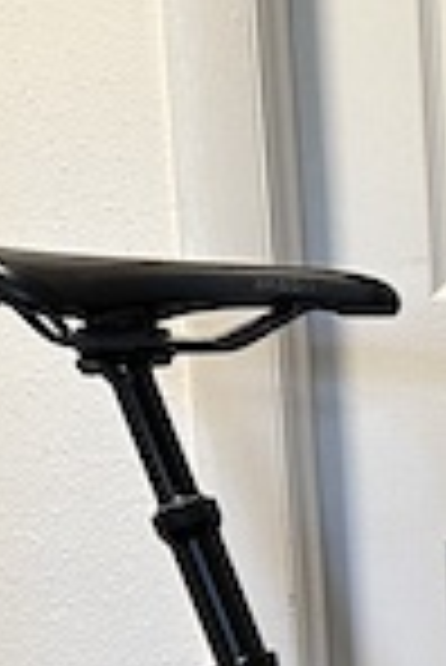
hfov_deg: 9.7
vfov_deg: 14.4
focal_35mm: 135
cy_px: 940
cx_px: 793
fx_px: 2503
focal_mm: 6.86
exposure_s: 1/60
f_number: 1.78
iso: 200
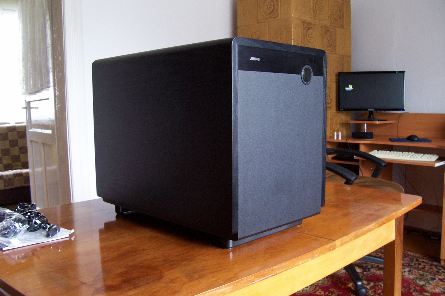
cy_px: 156
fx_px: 445
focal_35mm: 36
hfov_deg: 53.1
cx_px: 219
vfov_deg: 36.9
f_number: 2.7
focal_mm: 5.6
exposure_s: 1/8
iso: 160
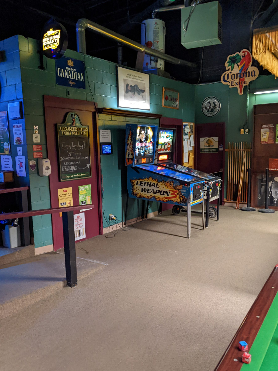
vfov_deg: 61.6
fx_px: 310
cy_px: 191
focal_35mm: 29
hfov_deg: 48.2
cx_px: 138
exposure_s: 1/24
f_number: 1.73
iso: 327
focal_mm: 4.38
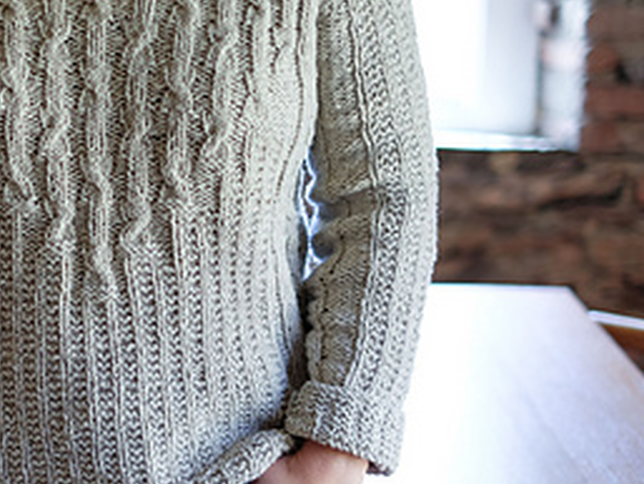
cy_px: 305
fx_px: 1843
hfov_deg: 19.5
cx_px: 68
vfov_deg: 14.9
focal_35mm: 99
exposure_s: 1/60
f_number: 1.4
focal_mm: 35
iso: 640
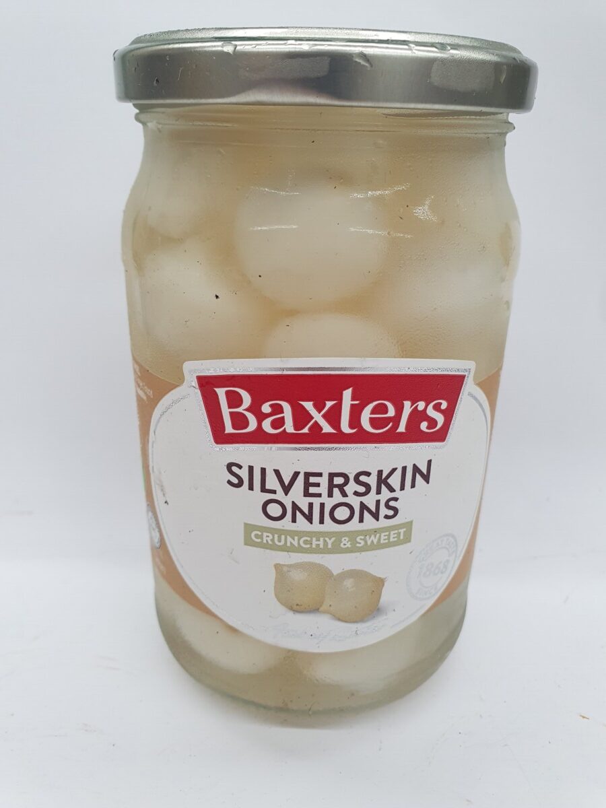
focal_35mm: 26
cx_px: 303
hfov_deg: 53.1
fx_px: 607
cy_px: 404
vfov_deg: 67.3
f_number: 2.4
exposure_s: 1/100
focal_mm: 4.32
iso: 160
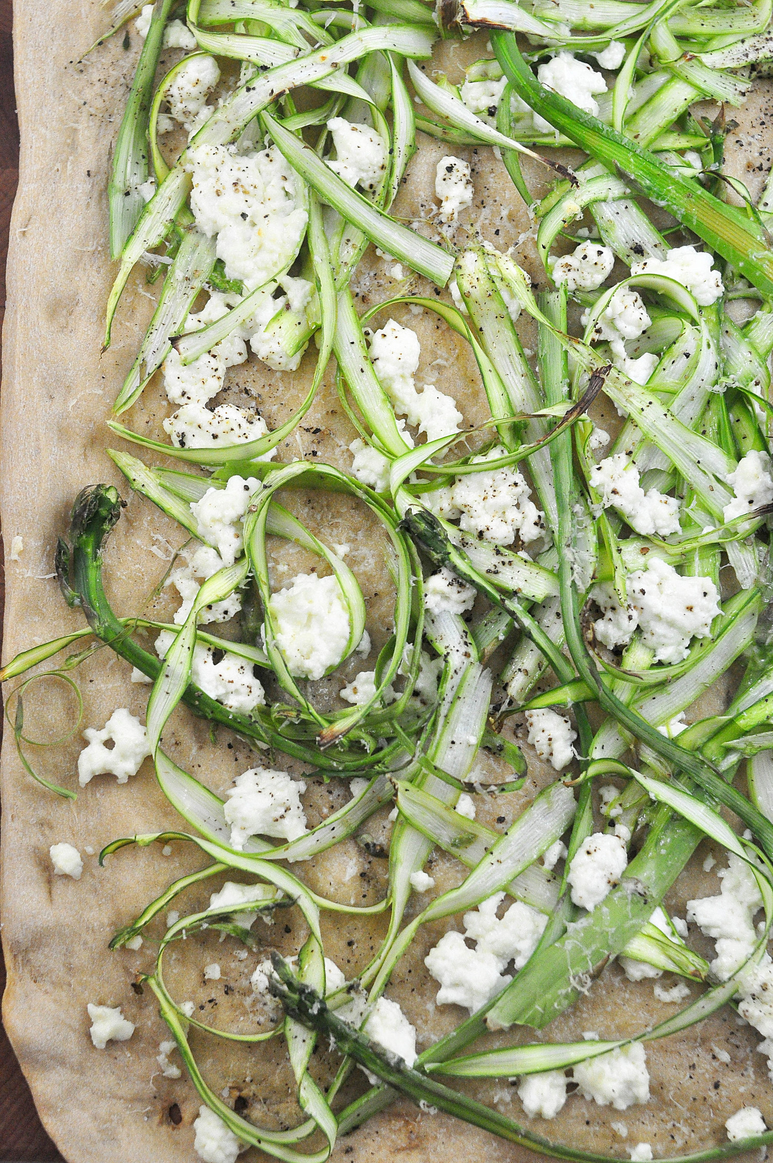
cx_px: 386
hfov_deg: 25.7
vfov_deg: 37.9
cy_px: 582
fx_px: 1695
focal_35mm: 52
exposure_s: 1/180
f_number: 4.8
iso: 1600
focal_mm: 35
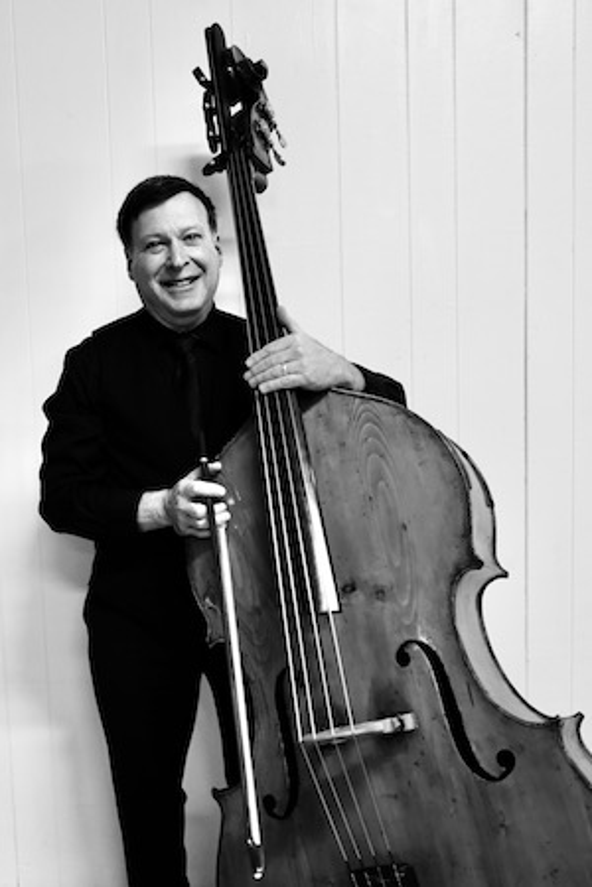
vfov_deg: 65.5
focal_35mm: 28
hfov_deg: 46.4
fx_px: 691
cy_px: 444
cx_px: 296
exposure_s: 1/250
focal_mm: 28
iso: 640
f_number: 1.7
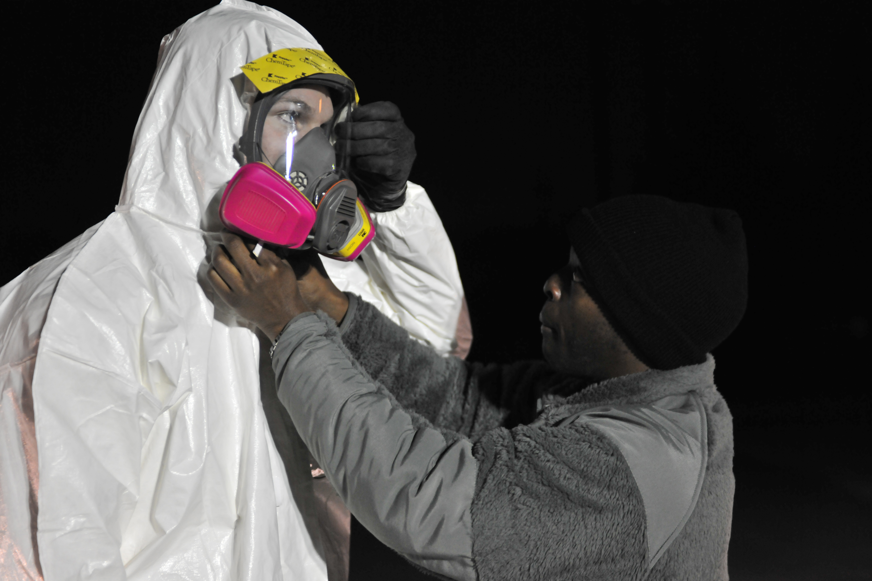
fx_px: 1695
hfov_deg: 28.8
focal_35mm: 70
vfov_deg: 19.5
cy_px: 290
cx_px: 436
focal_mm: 70
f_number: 2.8
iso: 1600
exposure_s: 1/60
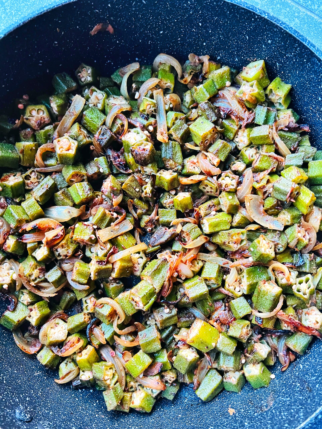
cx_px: 161
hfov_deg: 53.1
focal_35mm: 26
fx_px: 322
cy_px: 214
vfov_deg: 67.3
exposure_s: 1/50
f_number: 1.5
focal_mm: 5.7
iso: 500
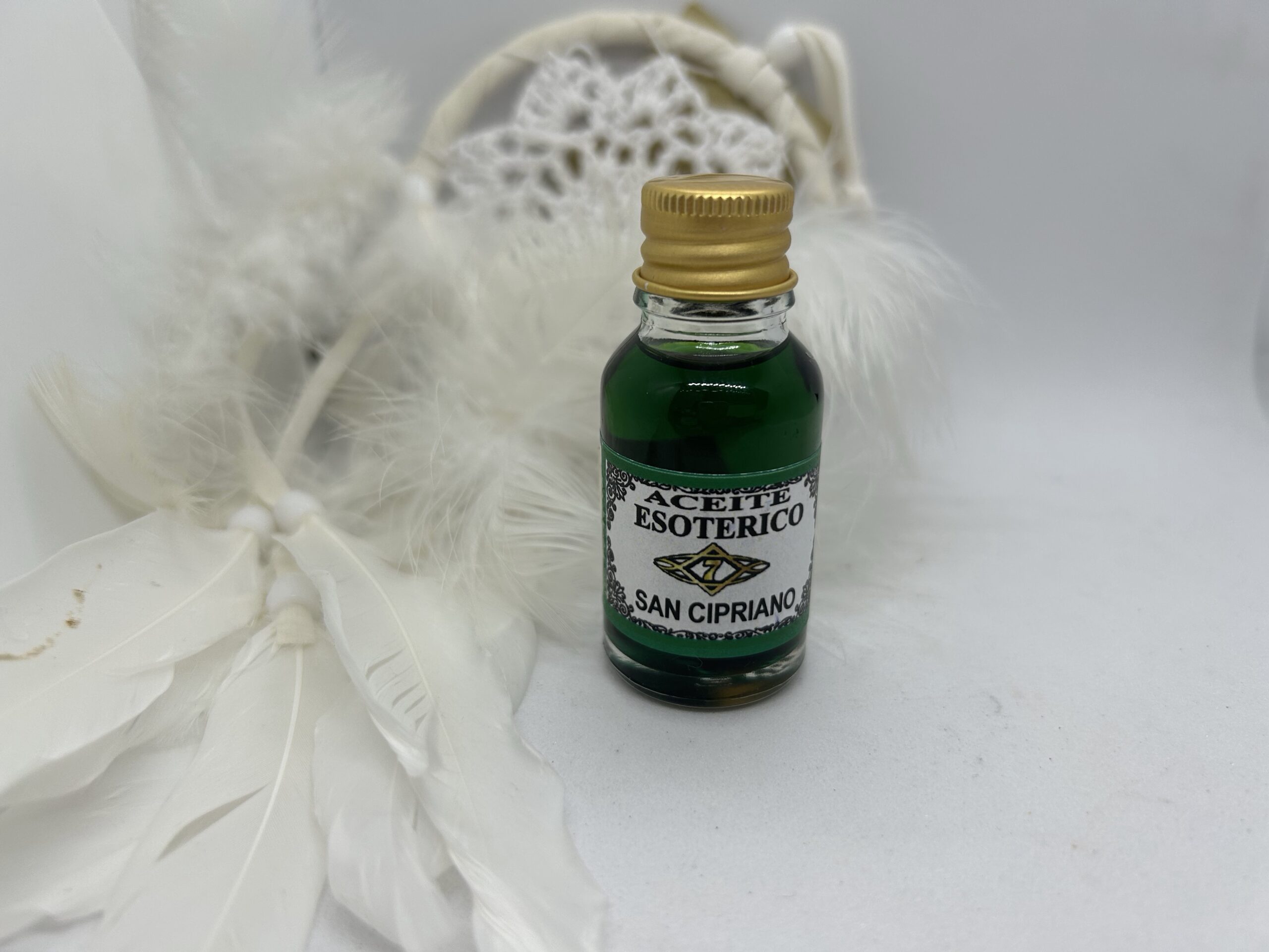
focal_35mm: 26
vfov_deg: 53.1
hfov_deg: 67.3
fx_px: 953
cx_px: 634
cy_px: 476
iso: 40
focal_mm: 5.7
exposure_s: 1/290
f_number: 1.5
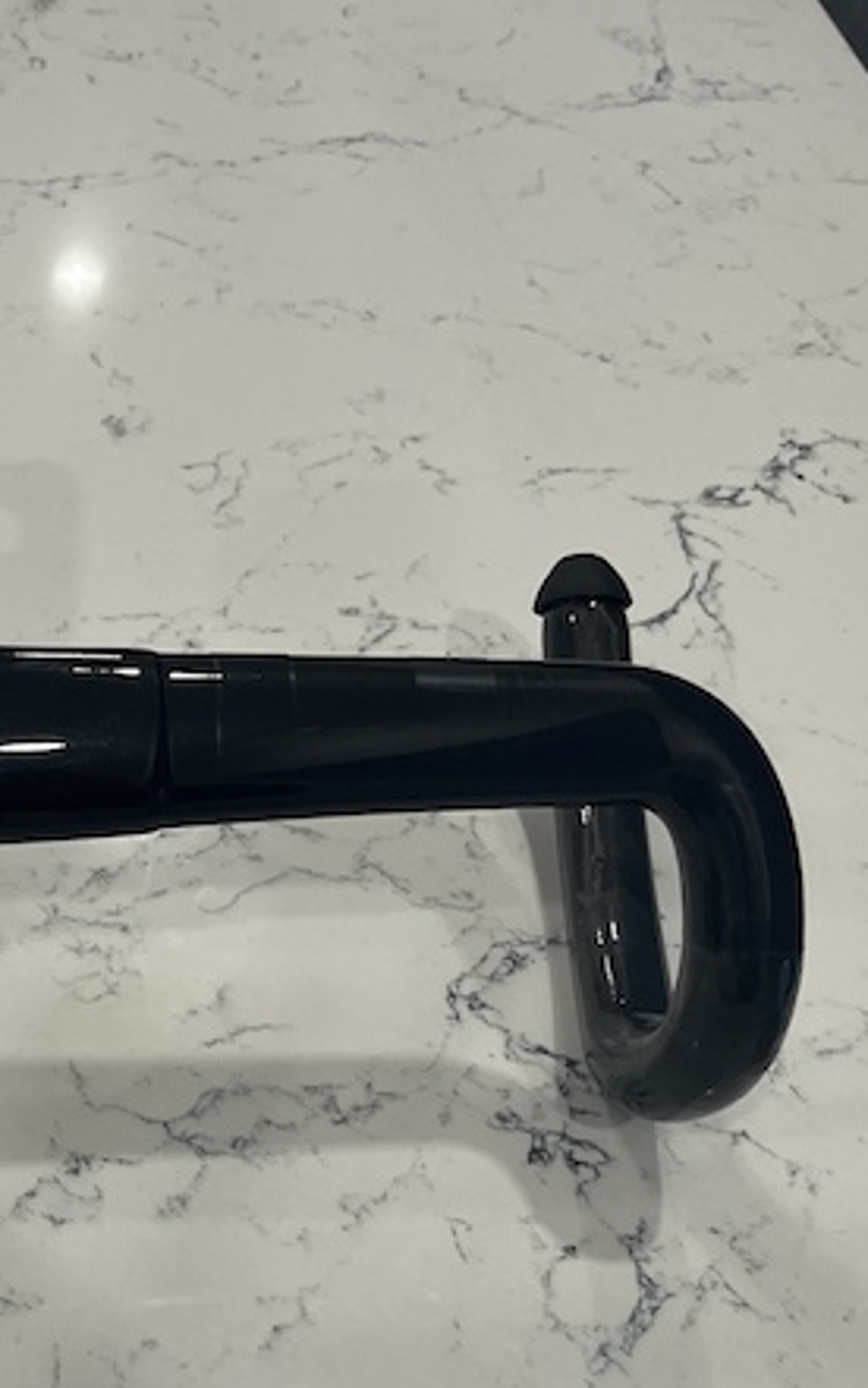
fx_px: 1891
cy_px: 806
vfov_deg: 40.2
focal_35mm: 50
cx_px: -230
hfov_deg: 23.2
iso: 100
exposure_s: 1/120
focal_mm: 5.1
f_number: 1.6
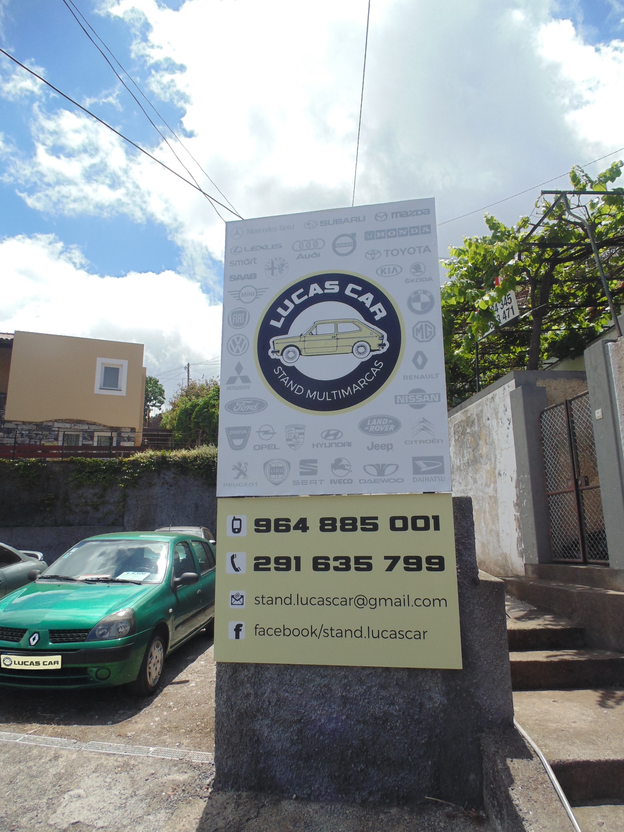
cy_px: 416
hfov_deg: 61.1
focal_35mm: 22
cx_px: 312
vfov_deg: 76.4
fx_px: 529
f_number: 9.7
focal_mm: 4
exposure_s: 1/125
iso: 80
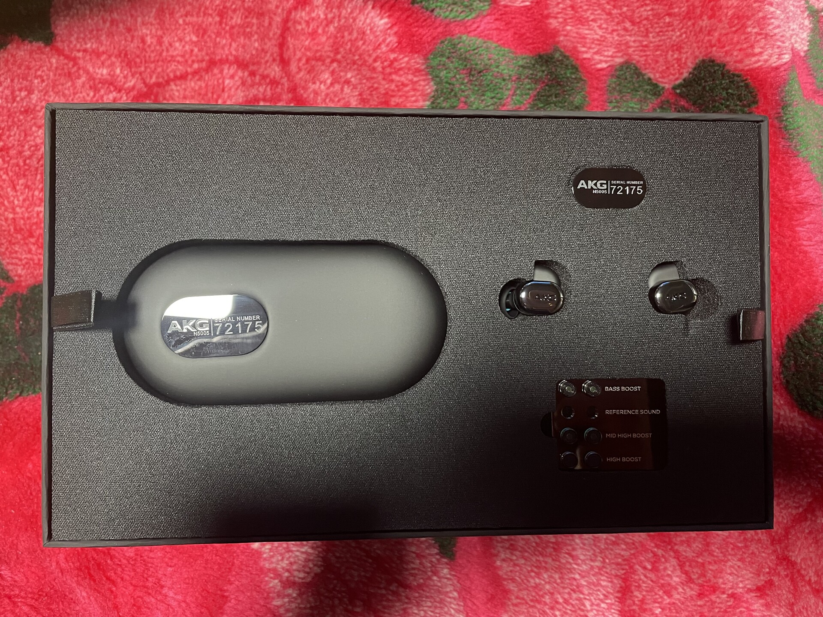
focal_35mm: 26
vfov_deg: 53.1
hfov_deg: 67.3
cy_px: 308
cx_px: 412
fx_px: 618
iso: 640
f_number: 1.6
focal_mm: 4.2
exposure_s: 1/30
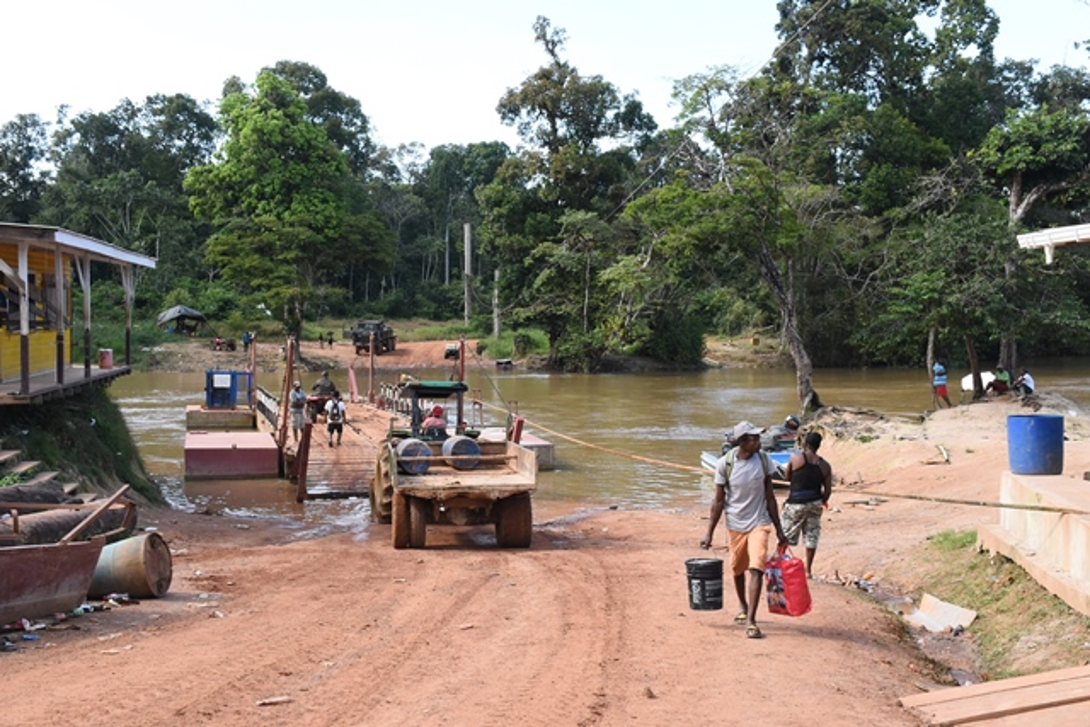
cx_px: 545
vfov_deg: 33.0
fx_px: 1226
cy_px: 364
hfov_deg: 47.9
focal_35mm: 40
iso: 1250
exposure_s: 1/320
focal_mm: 27
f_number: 13
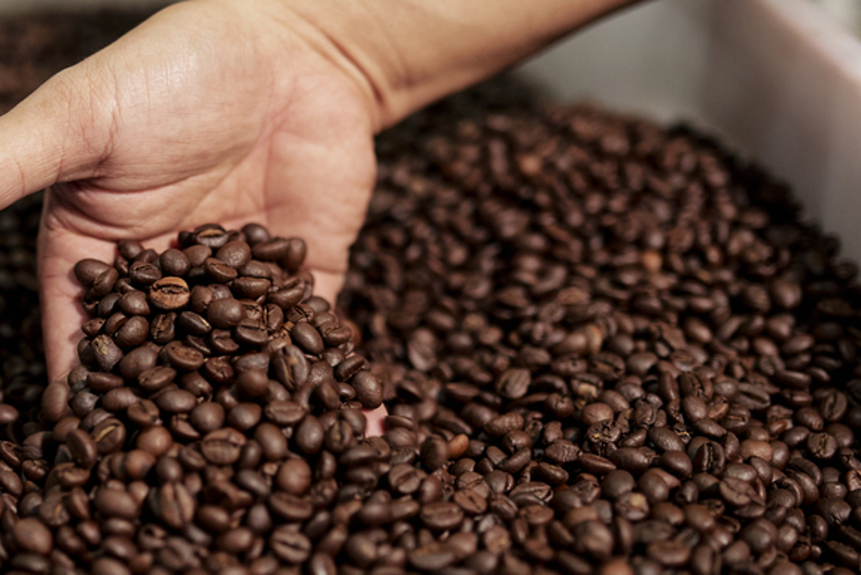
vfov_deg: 21.9
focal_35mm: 62
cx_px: 176
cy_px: 352
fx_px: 1484
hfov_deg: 31.5
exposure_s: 1/160
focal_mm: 35
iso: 400
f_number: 2
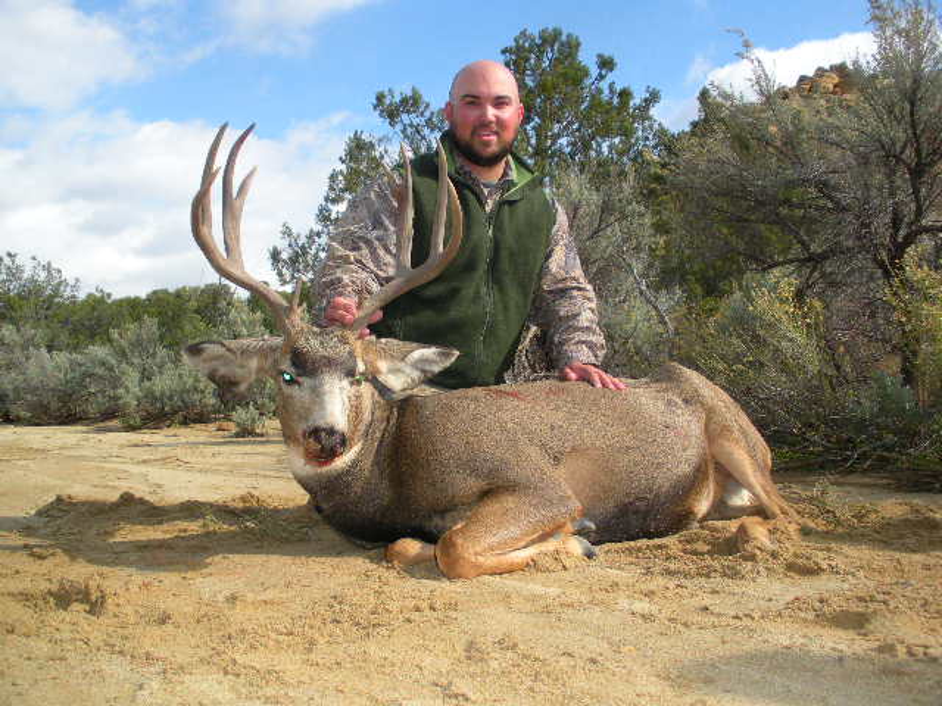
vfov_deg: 39.7
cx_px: 471
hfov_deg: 51.4
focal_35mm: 36
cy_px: 353
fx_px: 980
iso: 100
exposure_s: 1/659
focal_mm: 6.3
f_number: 3.5
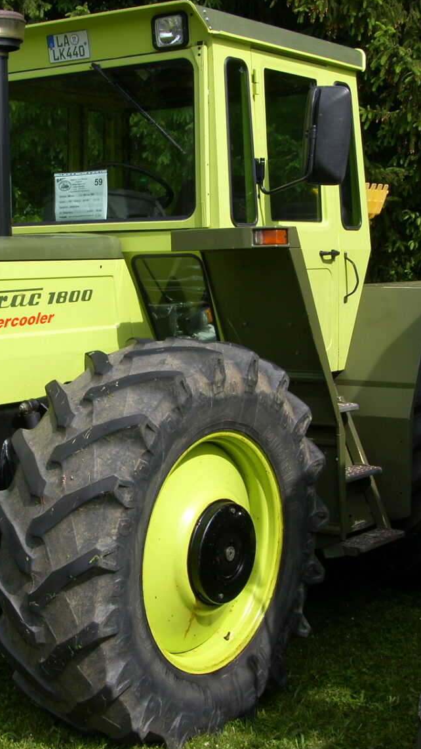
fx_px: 1310
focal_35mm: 66
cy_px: 375
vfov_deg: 31.9
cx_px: 98
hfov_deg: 18.1
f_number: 6.3
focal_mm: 11.5
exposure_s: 1/250
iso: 50
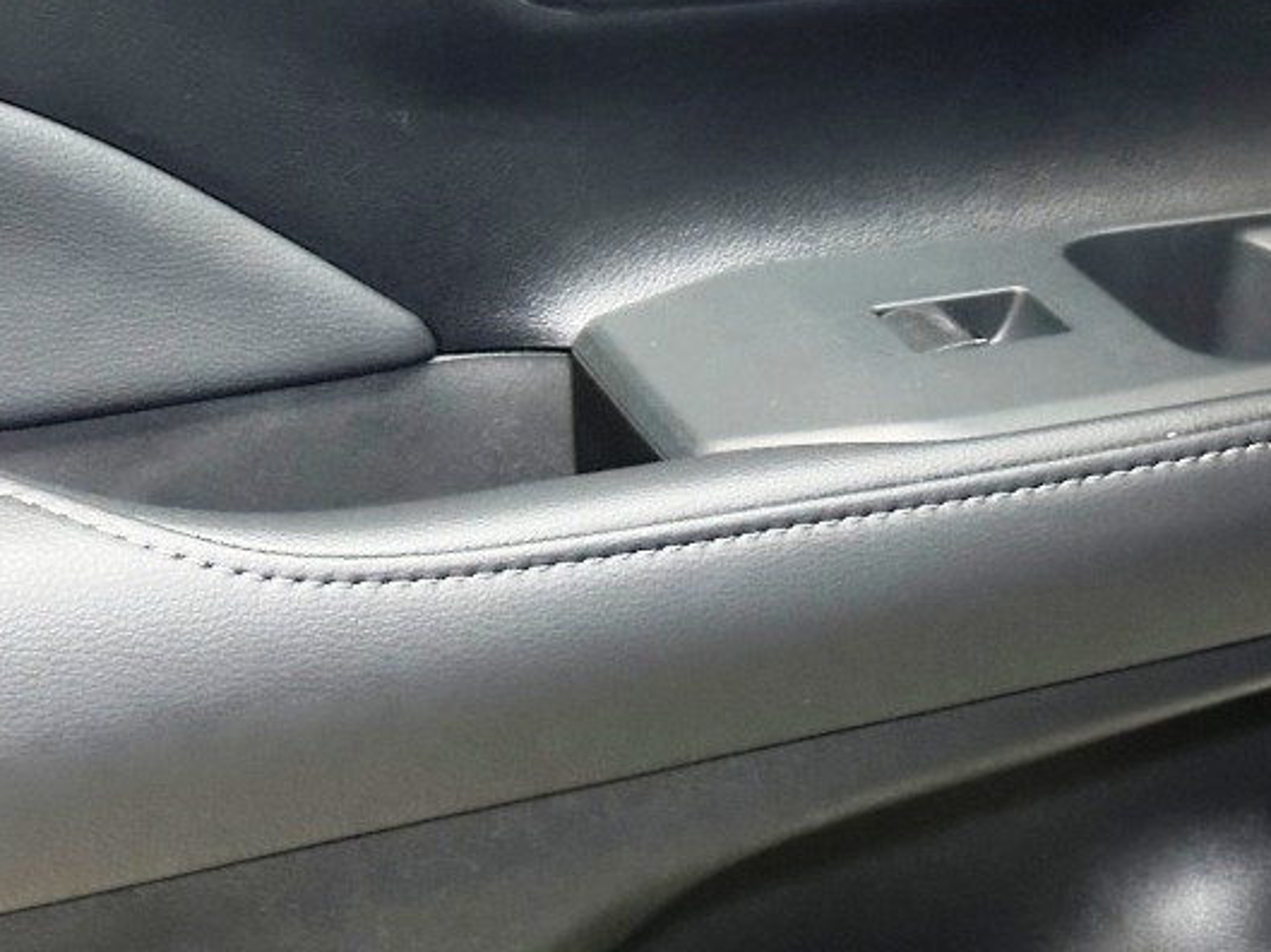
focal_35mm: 93
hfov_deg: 21.1
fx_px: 3412
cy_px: 394
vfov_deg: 15.9
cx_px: 668
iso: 640
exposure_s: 1/30
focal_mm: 6.86
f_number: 1.78
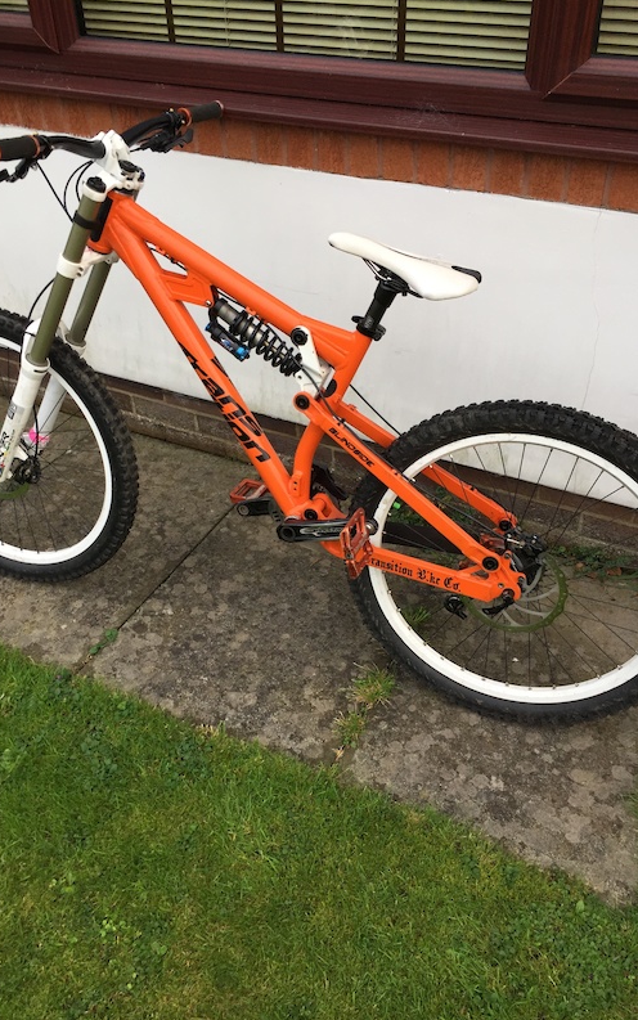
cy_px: 511
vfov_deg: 61.2
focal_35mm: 31
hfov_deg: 40.6
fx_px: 862
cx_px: 287
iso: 50
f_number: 2.2
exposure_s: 1/100
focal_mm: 4.15
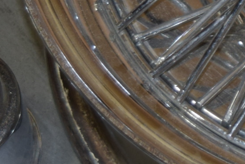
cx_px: 408
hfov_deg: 8.1
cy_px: -56
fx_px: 1680
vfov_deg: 5.5
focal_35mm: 247
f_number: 4.2
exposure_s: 1/40
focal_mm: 31
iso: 400
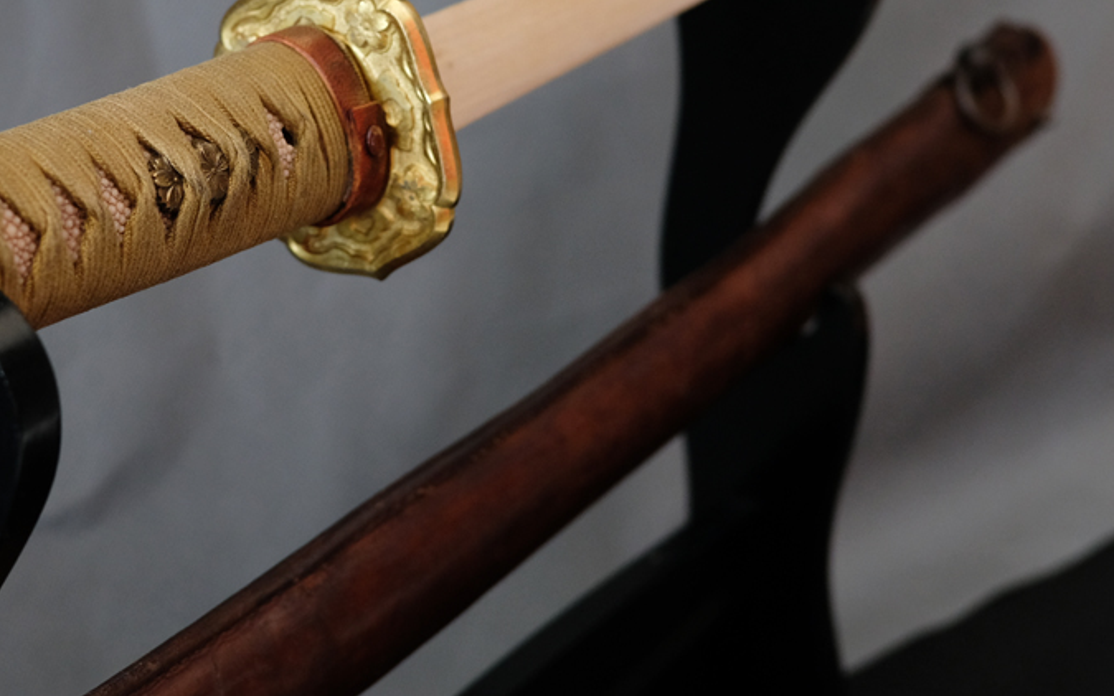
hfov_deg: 23.7
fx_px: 2642
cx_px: 404
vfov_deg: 14.9
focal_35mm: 87
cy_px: 143
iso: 1000
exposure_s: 1/15
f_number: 3.6
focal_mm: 32
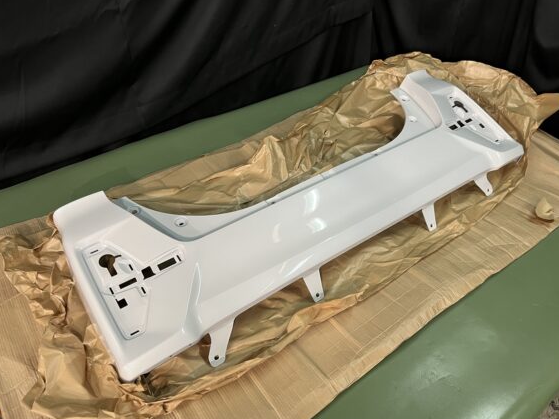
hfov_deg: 65.3
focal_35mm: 27
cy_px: 212
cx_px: 284
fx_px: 436
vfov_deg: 51.3
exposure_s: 1/60
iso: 200
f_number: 1.6
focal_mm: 5.1
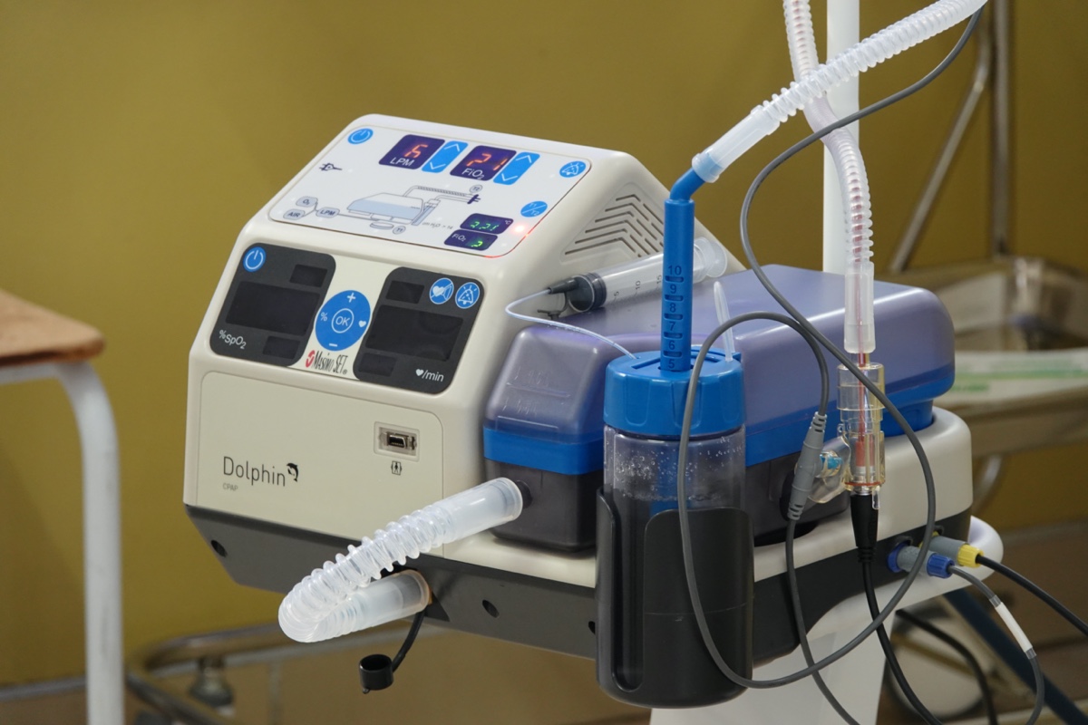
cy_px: 362
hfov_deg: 9.9
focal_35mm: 207
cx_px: 544
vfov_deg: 6.6
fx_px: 6256
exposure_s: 1/20
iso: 800
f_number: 4
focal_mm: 75.77
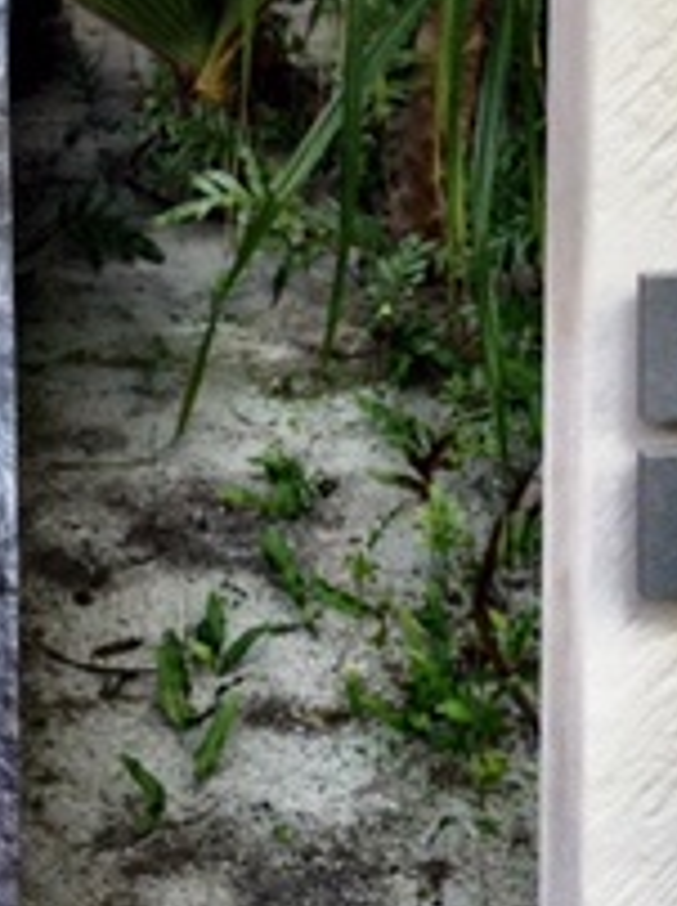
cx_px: 350
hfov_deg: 16.0
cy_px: -188
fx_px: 2404
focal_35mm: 92
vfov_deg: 20.0
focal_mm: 4.15
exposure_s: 1/527
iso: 32
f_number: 2.2
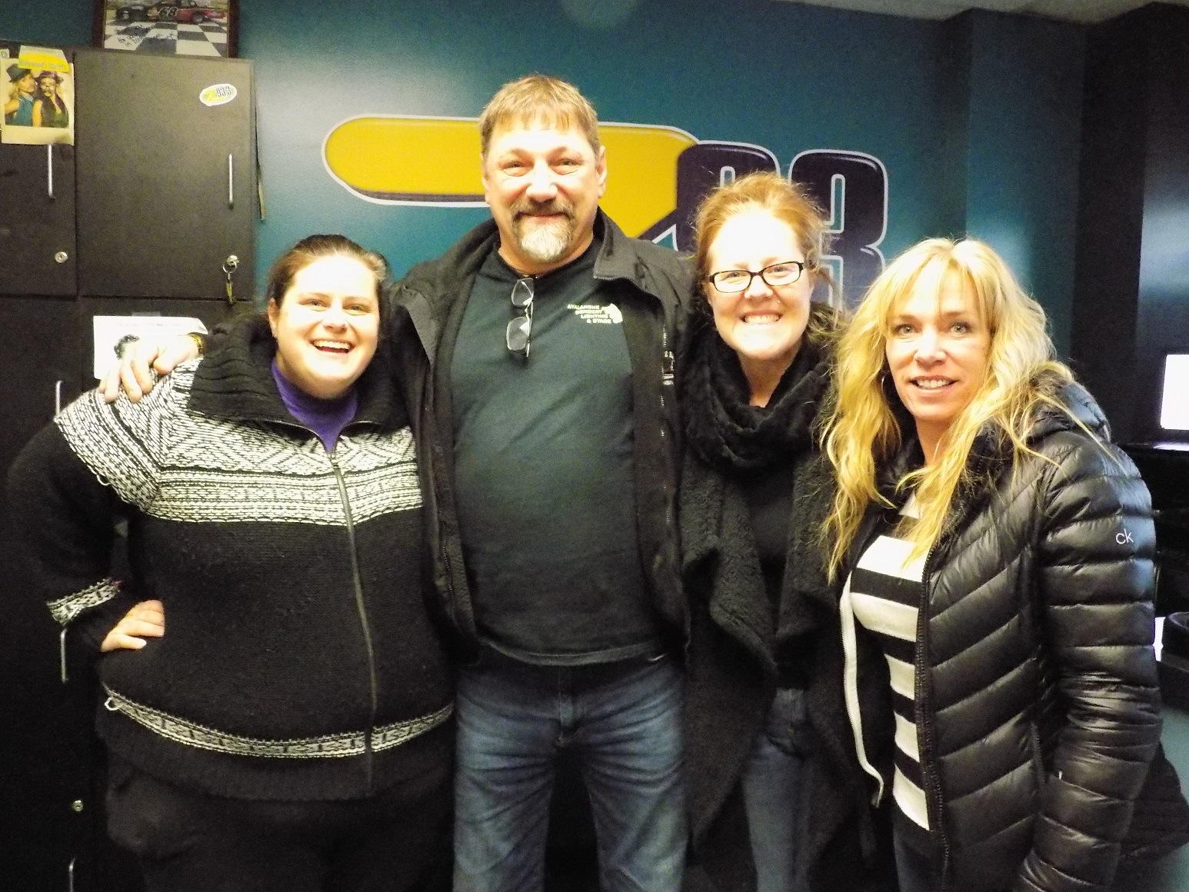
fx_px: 1031
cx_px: 594
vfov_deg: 46.8
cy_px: 446
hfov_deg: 60.0
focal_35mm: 30
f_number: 3.3
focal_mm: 5.3
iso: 1600
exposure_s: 1/25
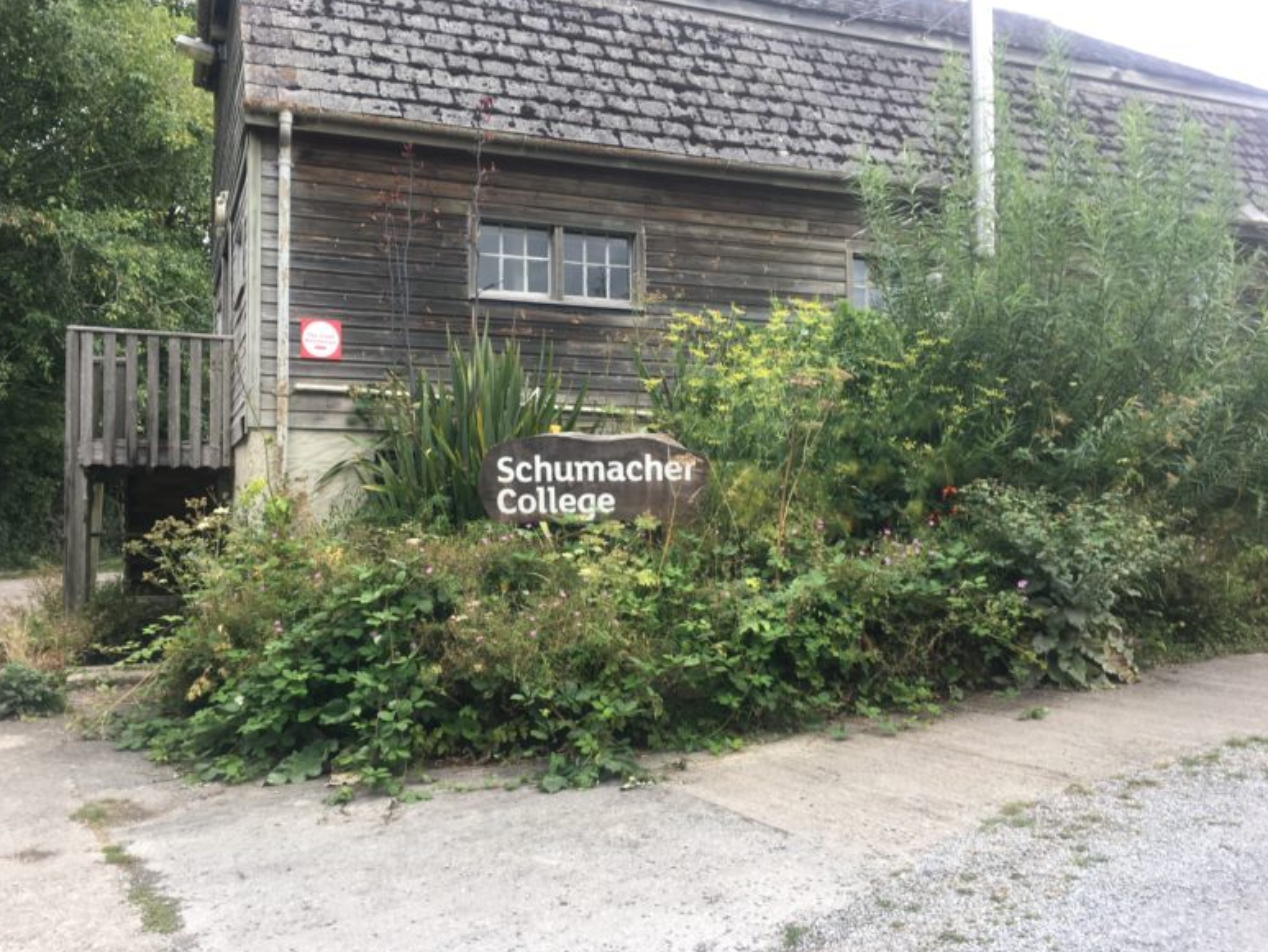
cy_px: 479
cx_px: 615
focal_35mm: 30
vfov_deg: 46.8
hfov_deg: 59.9
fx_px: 1099
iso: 25
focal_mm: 4.15
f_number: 2.2
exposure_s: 1/104
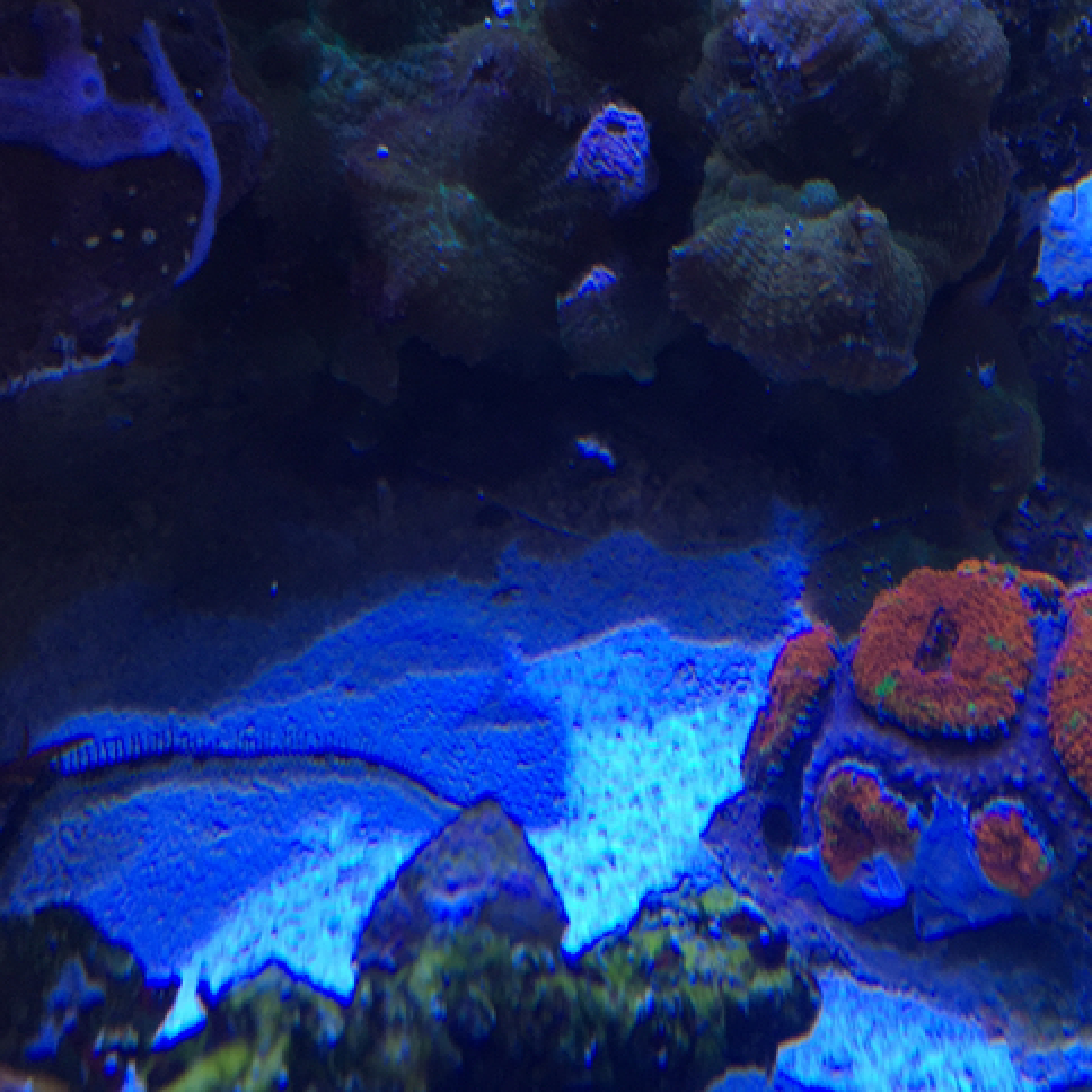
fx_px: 1892
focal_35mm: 53
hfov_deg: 31.4
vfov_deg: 31.9
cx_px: 871
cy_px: 751
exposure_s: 1/60
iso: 40
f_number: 2.2
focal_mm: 4.15
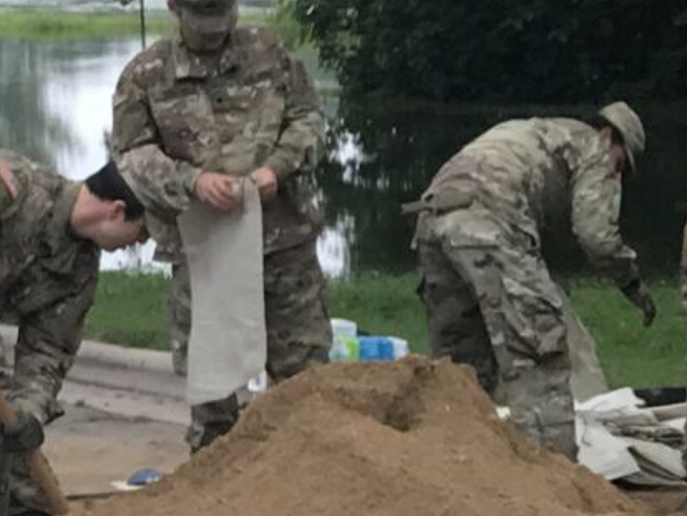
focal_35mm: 173
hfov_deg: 10.9
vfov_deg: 8.6
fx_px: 3435
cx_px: 1079
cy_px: 241
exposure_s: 1/120
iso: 40
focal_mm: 3.99
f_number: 1.8
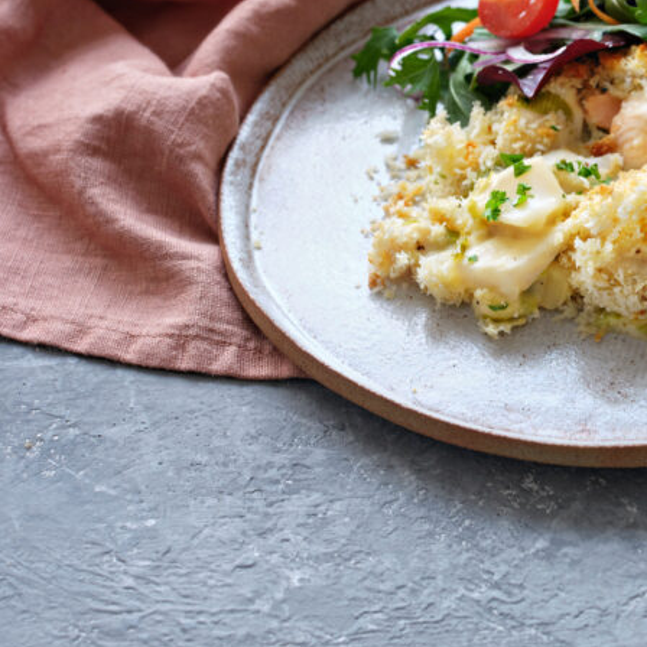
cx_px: 682
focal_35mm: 101
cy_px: 134
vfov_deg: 17.1
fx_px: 2136
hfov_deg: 16.8
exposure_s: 1/15
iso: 500
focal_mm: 63
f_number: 8
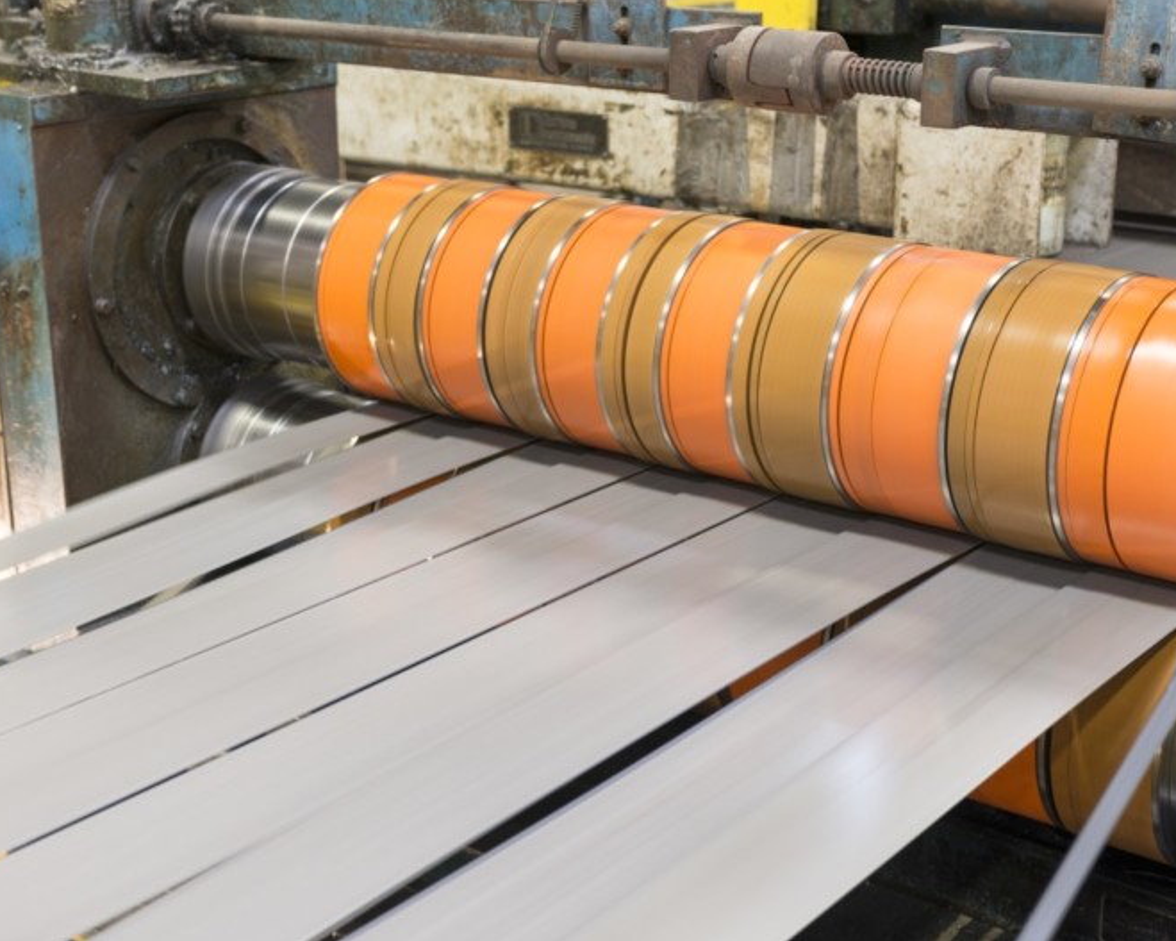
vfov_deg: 26.7
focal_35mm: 57
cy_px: 468
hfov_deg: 33.0
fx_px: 1984
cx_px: 609
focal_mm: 50
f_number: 5
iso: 800
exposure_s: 1/6
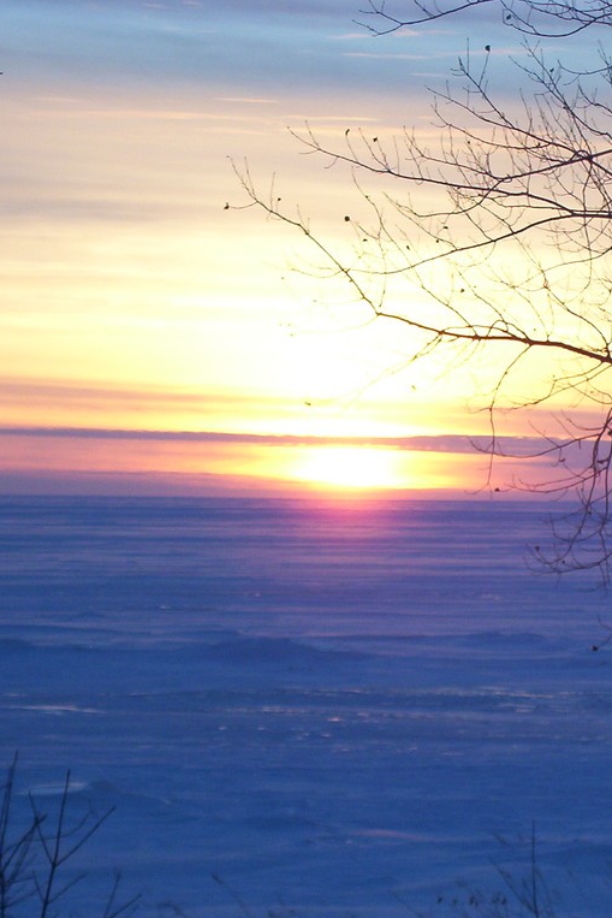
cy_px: 461
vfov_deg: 13.7
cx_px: 450
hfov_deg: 9.1
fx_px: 3823
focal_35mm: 150
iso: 100
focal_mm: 16.61
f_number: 4.72
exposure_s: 1/132
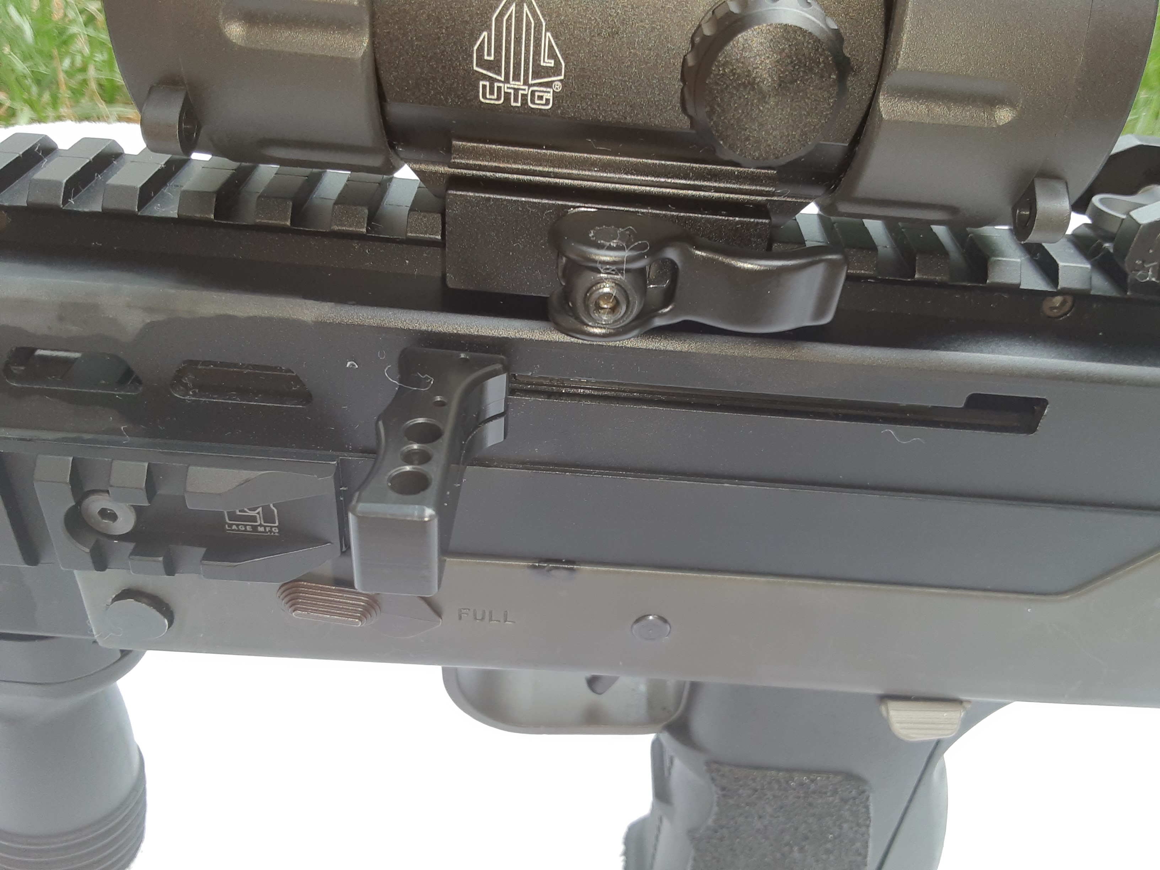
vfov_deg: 51.4
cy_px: 435
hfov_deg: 65.3
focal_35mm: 27
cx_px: 580
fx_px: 905
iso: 50
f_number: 1.9
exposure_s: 1/120
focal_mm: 2.91
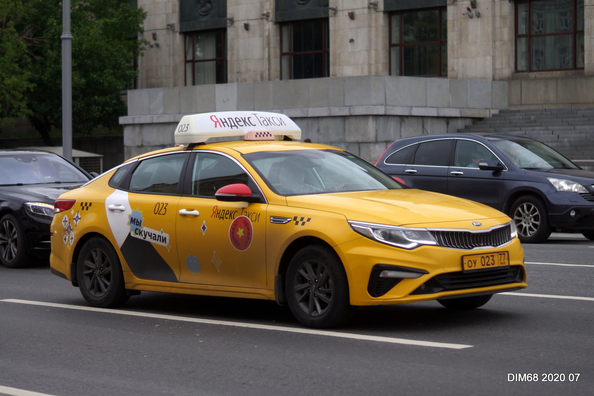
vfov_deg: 18.2
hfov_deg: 27.0
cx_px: 297
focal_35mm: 75
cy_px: 198
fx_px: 1238
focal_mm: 50
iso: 100
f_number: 1.8
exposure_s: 1/1000
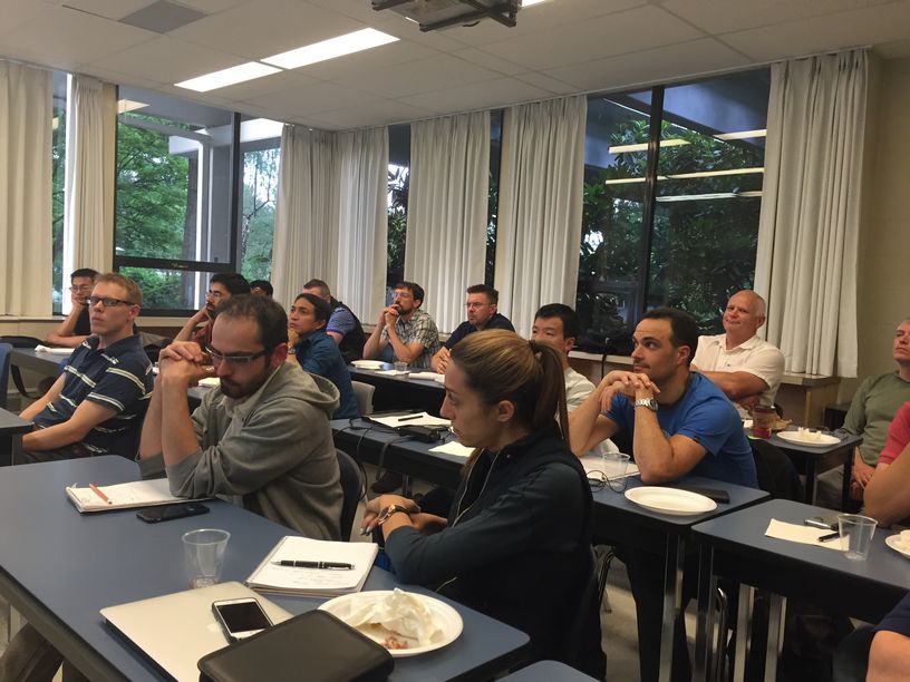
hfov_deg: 61.7
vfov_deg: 48.2
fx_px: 762
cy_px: 341
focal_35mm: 29
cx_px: 455
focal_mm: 4.15
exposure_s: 1/30
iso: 50
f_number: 2.2
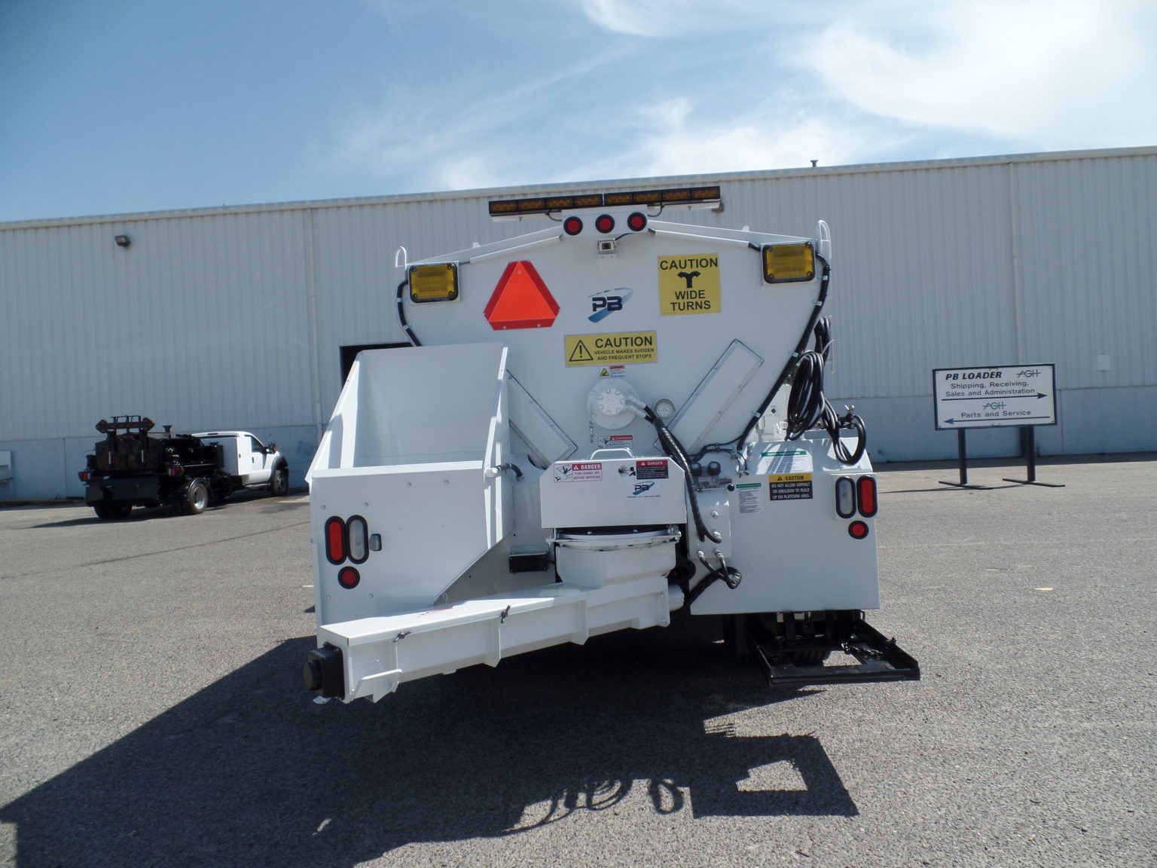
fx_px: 769
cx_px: 578
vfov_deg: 58.9
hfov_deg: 73.9
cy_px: 434
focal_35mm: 23
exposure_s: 1/1000
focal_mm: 4.1
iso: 80
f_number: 3.5
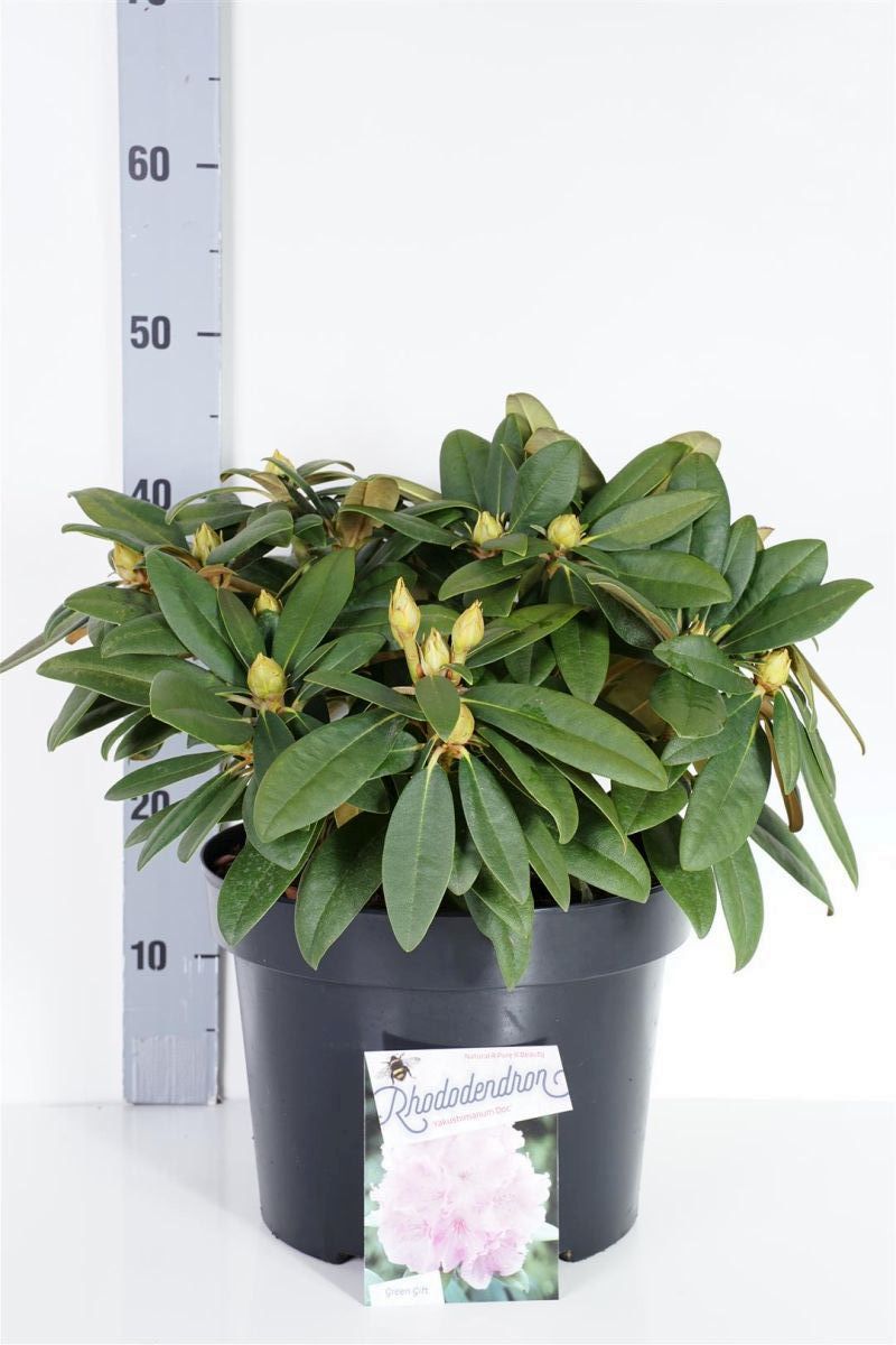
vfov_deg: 29.2
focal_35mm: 69
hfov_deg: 19.7
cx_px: 448
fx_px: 2576
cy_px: 672
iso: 400
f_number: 11
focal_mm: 69
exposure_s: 1/80
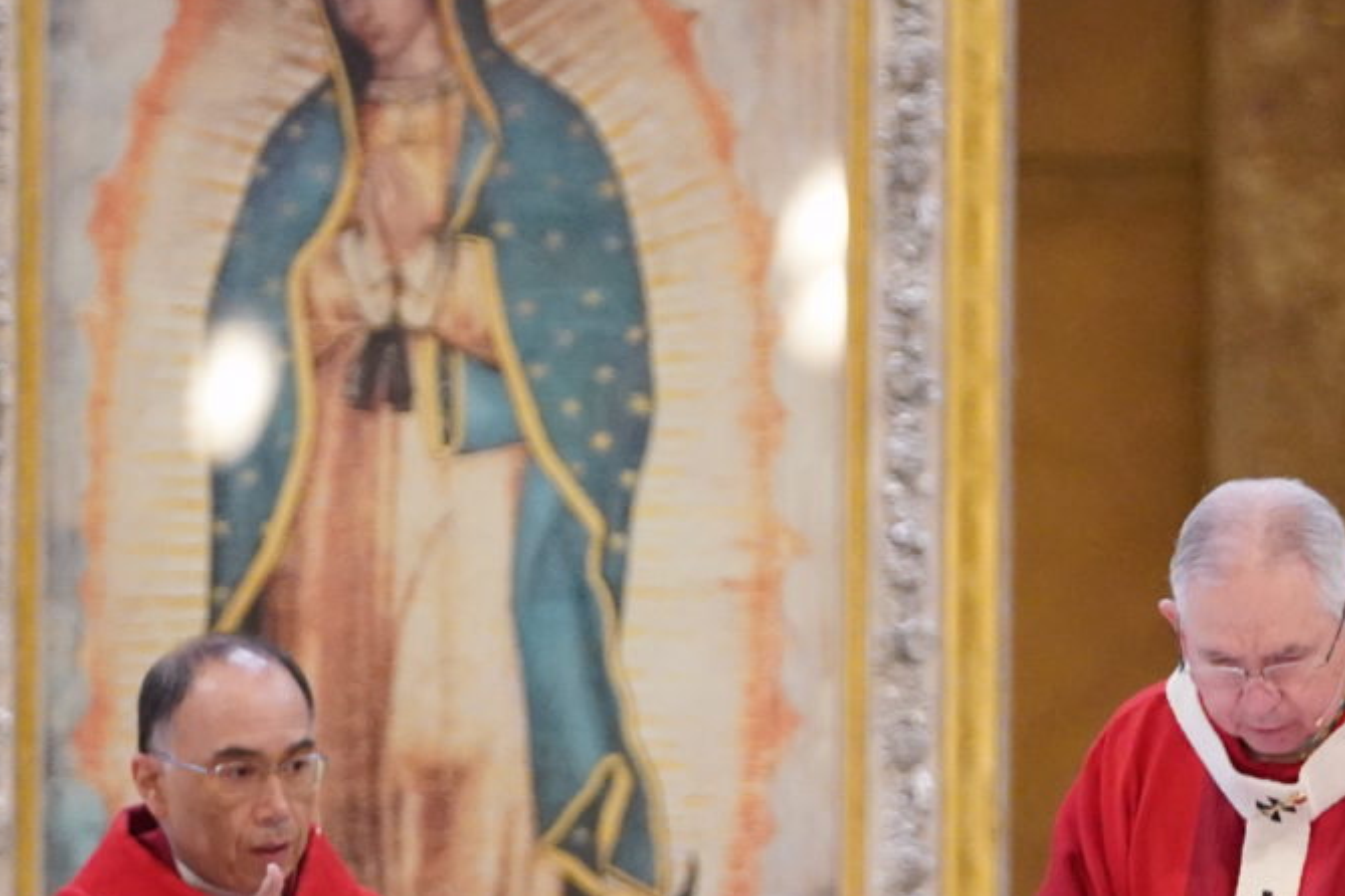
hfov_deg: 2.9
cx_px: 653
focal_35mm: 717
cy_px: 774
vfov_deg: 1.9
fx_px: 26786
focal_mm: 200
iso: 6400
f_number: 2.8
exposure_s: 1/320
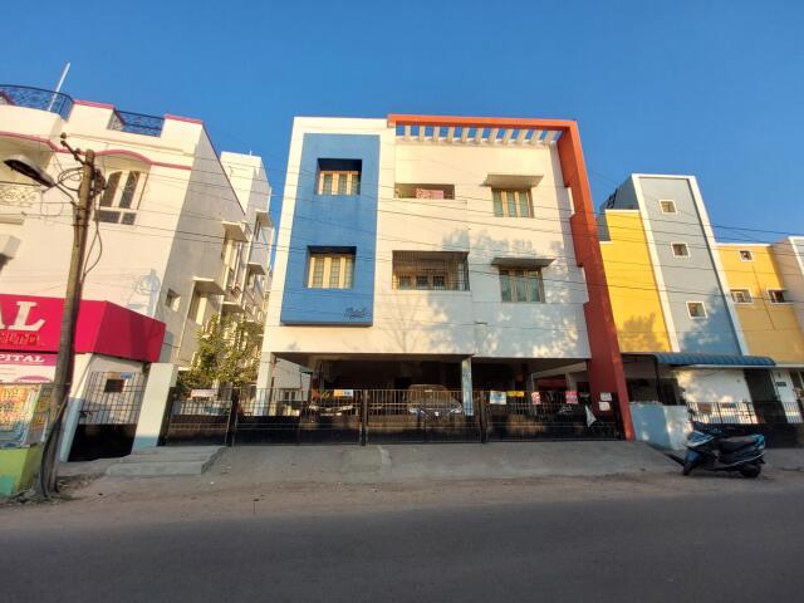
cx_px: 402
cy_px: 302
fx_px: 302
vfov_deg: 89.9
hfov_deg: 106.2
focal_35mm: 13
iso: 64
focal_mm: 1.42
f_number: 2.2
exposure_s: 1/981
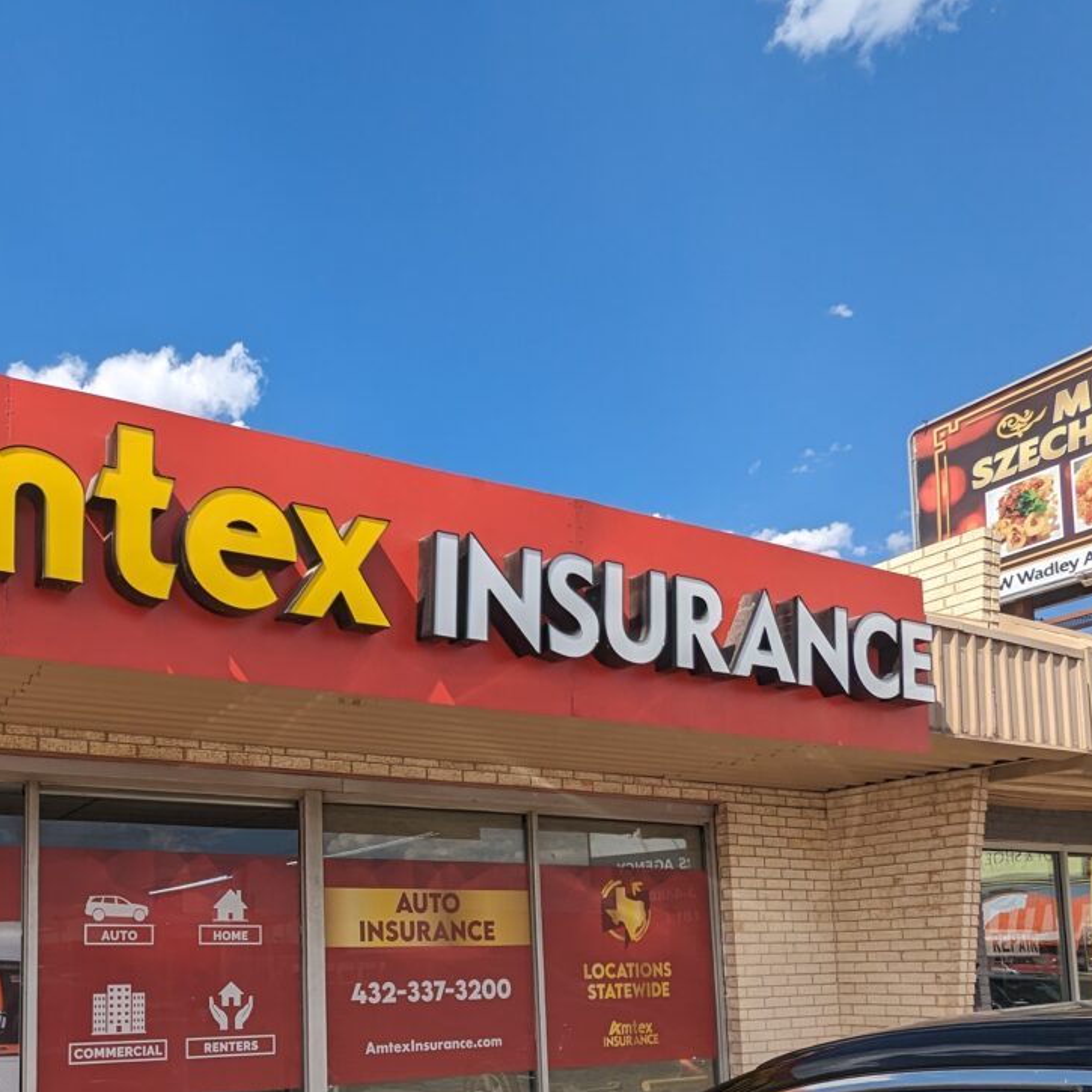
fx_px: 1071
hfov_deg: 52.3
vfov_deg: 51.0
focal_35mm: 30
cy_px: 858
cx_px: 310
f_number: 2.2
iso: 45
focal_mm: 2.35
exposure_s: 1/1894
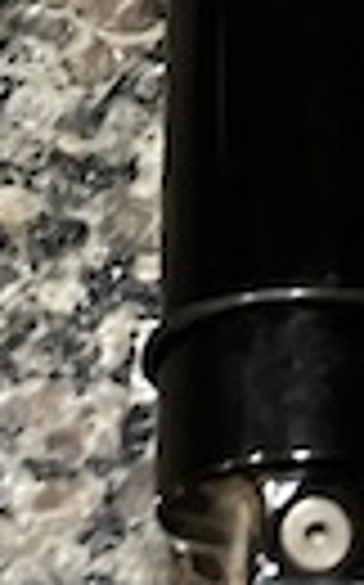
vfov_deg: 11.6
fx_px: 2704
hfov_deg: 7.7
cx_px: 283
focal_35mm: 170
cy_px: -387
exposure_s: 1/40
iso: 400
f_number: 1.6
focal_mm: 5.1
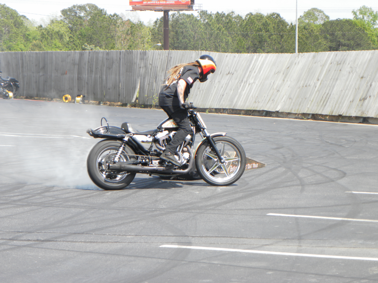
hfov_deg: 15.3
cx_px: 189
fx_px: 1409
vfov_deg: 11.5
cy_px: 142
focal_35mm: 129
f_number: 4.5
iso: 80
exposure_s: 1/200
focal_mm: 23
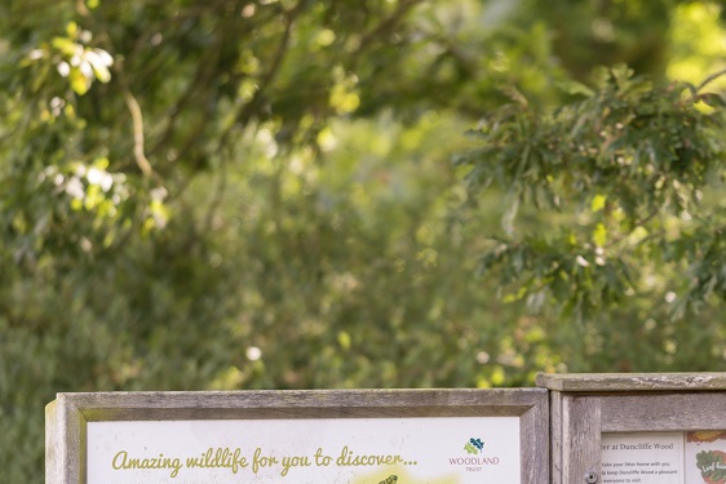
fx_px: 8613
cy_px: 369
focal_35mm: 427
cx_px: 630
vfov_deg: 3.2
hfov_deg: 4.8
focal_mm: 200
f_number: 4
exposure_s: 1/250
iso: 400
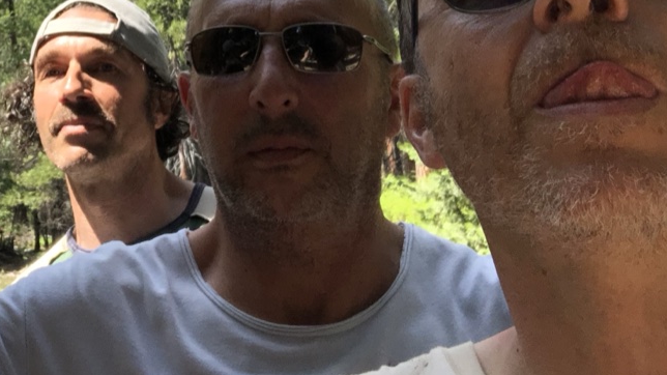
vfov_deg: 18.0
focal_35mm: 65
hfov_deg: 31.2
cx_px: 97
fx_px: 1149
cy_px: -14
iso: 20
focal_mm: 2.87
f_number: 2.2
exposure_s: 1/632
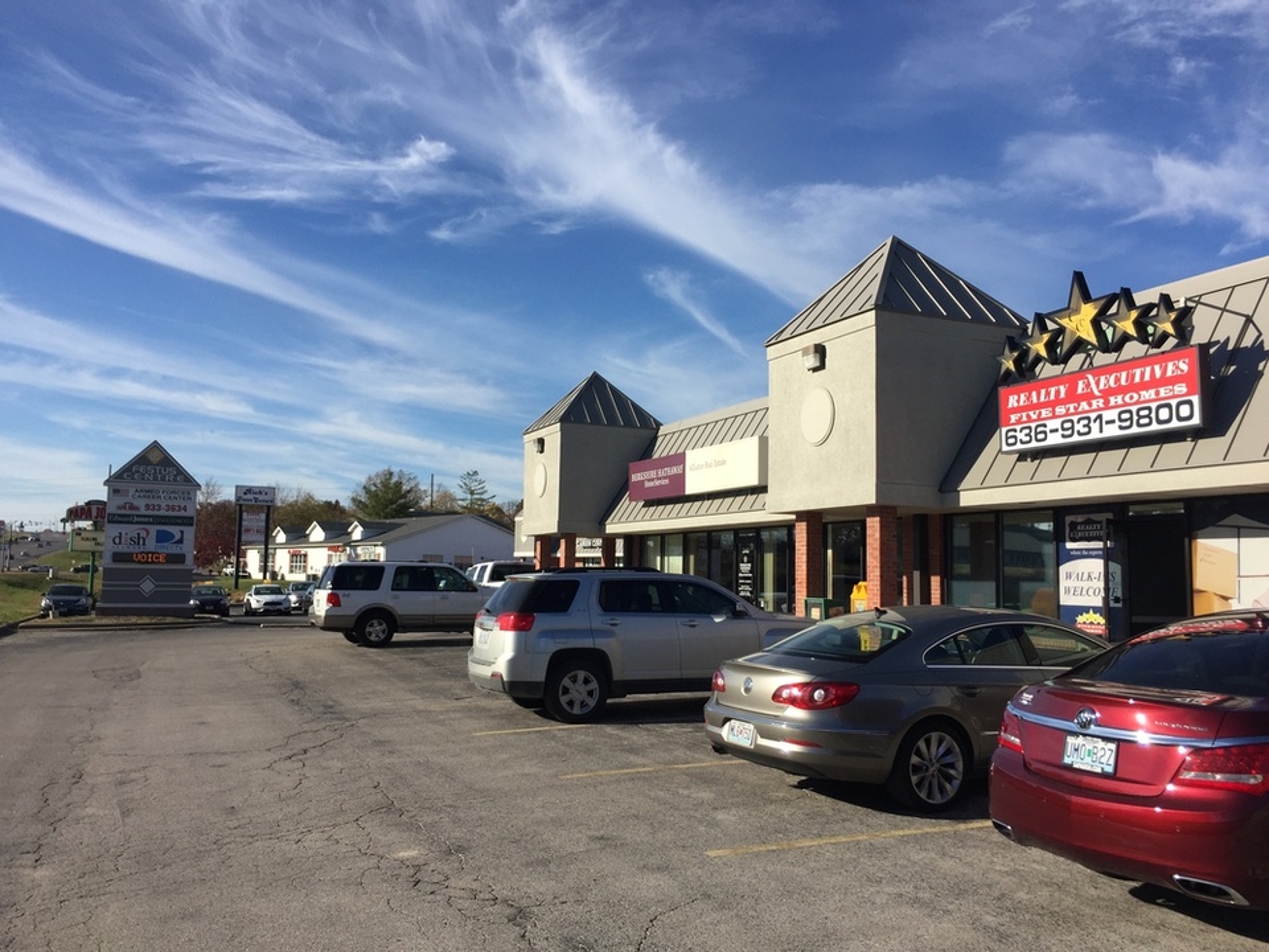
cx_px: 634
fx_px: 1063
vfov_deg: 48.2
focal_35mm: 29
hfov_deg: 61.7
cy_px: 476
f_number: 2.2
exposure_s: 1/2326
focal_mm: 4.15
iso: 32
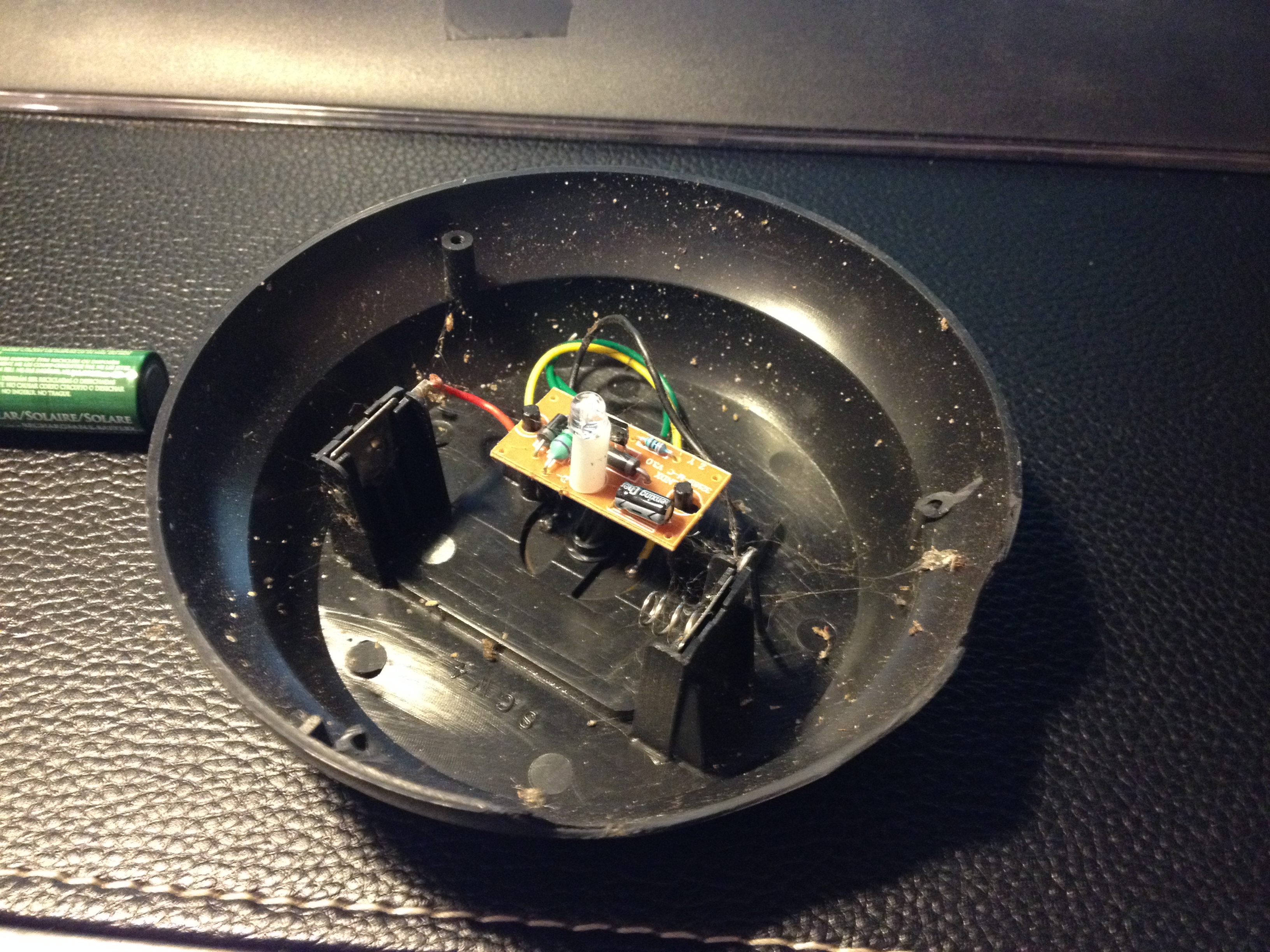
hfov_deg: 52.6
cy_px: 476
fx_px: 1284
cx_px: 635
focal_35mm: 35
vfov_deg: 40.7
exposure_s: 1/17
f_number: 2.4
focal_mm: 4.28
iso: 400
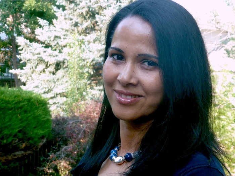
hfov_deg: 23.8
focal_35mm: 82
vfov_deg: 18.0
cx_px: 118
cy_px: 88
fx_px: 557
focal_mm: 14.8
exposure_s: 1/60
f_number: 4.8
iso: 200
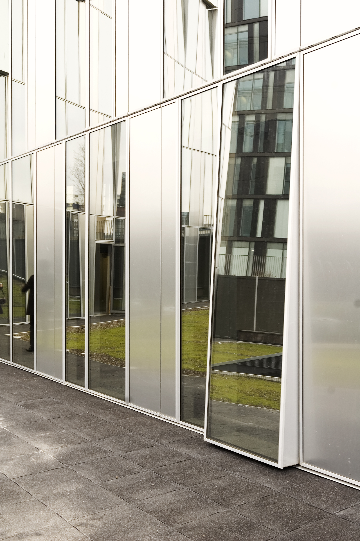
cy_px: 270
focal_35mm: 40
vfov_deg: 48.0
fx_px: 609
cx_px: 180
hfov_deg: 33.0
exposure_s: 1/15
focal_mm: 27
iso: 200
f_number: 6.3
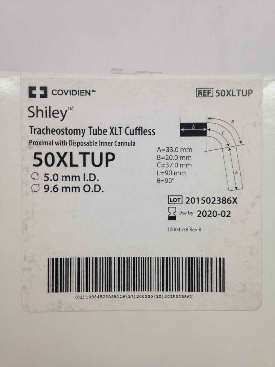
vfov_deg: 55.4
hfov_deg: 42.9
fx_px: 350
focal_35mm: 33
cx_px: 138
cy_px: 184
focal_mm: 4.12
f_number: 2.4
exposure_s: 1/60
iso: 50
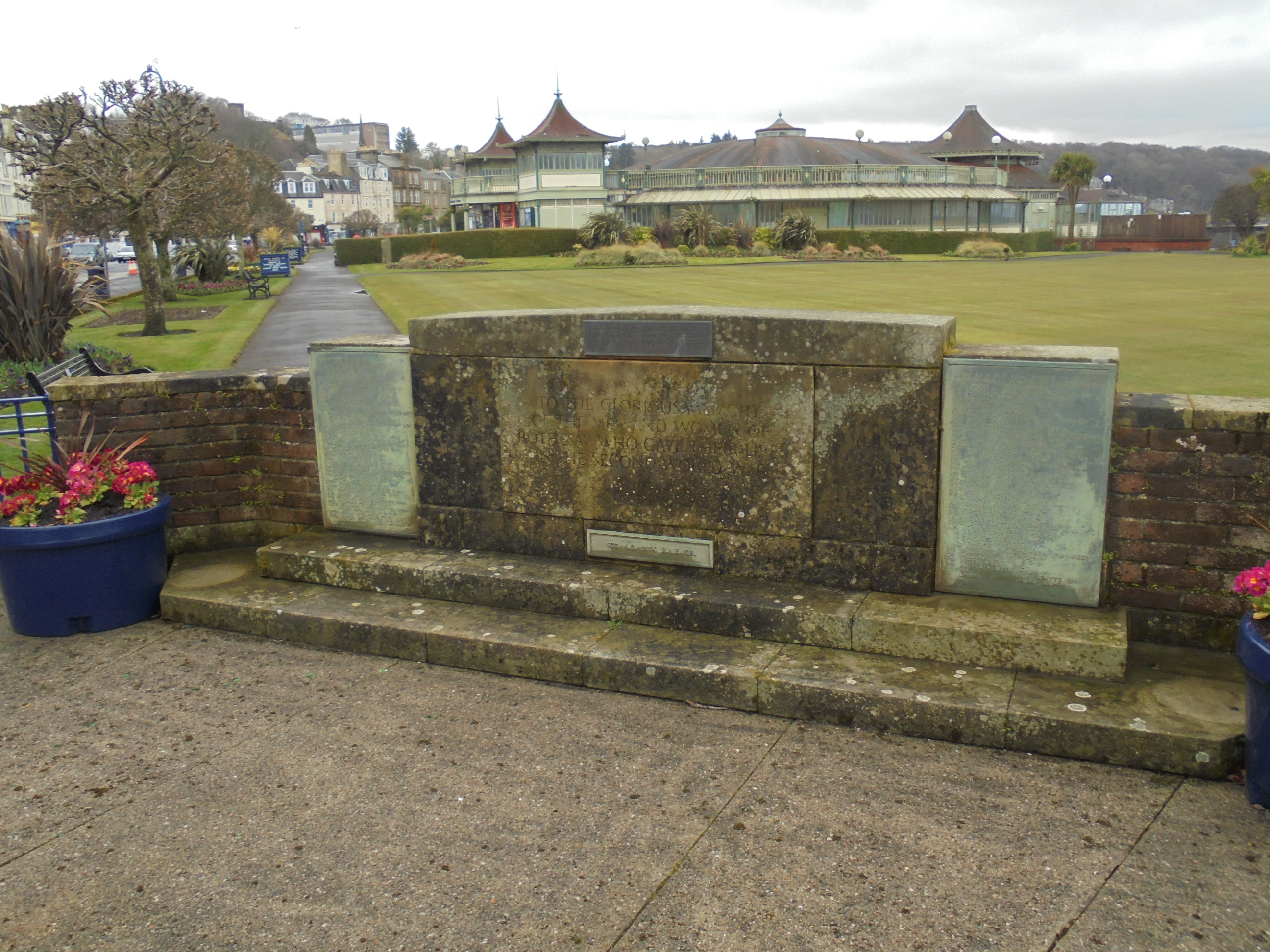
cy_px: 476
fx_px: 1064
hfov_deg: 61.7
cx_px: 635
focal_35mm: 29
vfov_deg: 48.2
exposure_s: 1/125
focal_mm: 5.3
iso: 100
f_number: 3.7
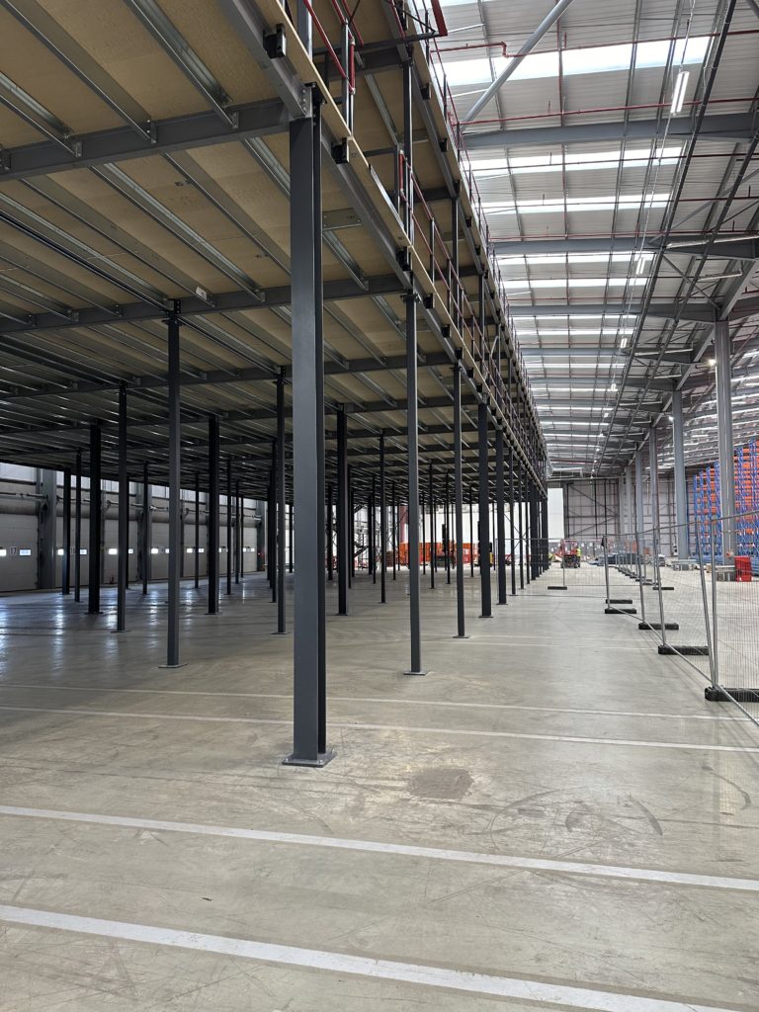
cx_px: 380
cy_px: 506
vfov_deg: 71.6
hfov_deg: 56.8
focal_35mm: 24
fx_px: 702
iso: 160
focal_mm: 6.86
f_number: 1.78
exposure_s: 1/50
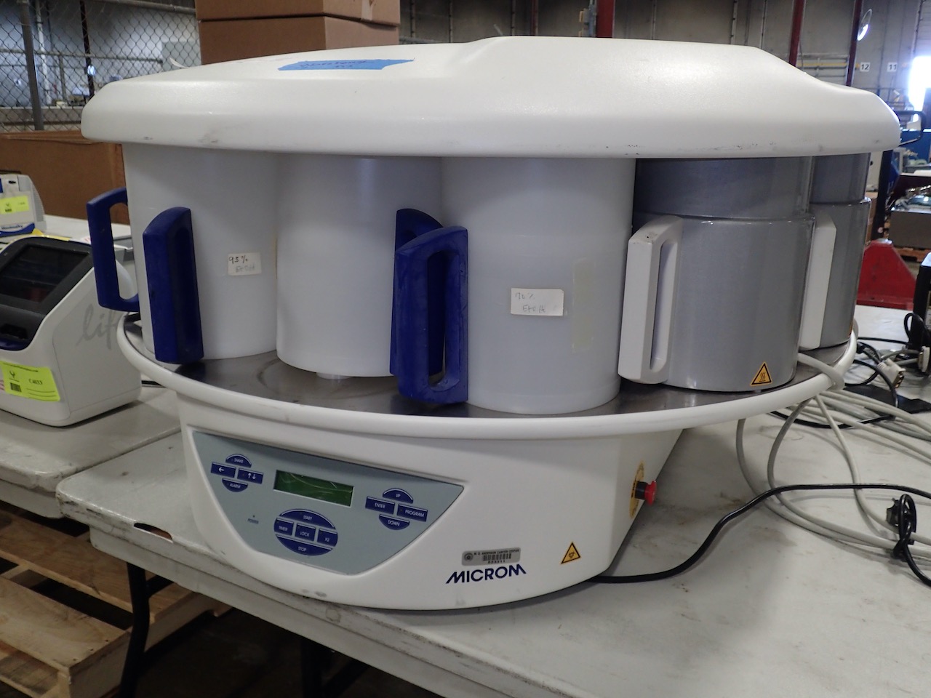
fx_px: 807
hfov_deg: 60.0
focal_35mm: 30
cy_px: 349
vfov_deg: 46.8
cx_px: 466
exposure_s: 1/30
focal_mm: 5.5
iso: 250
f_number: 2.3
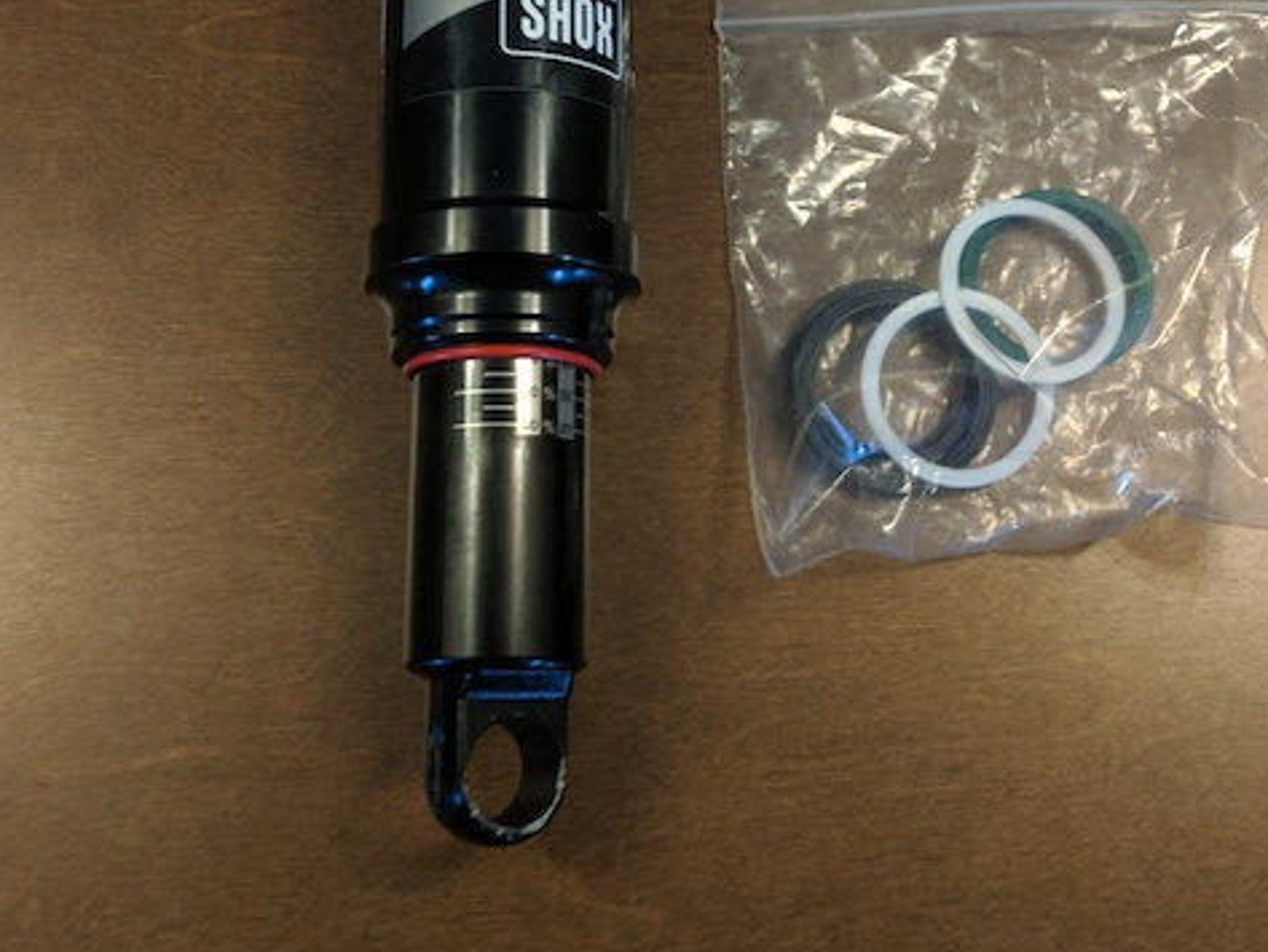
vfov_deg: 32.3
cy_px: 241
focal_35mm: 44
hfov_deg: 42.9
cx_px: 659
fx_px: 1612
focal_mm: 4.67
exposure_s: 1/30
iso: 646
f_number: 2
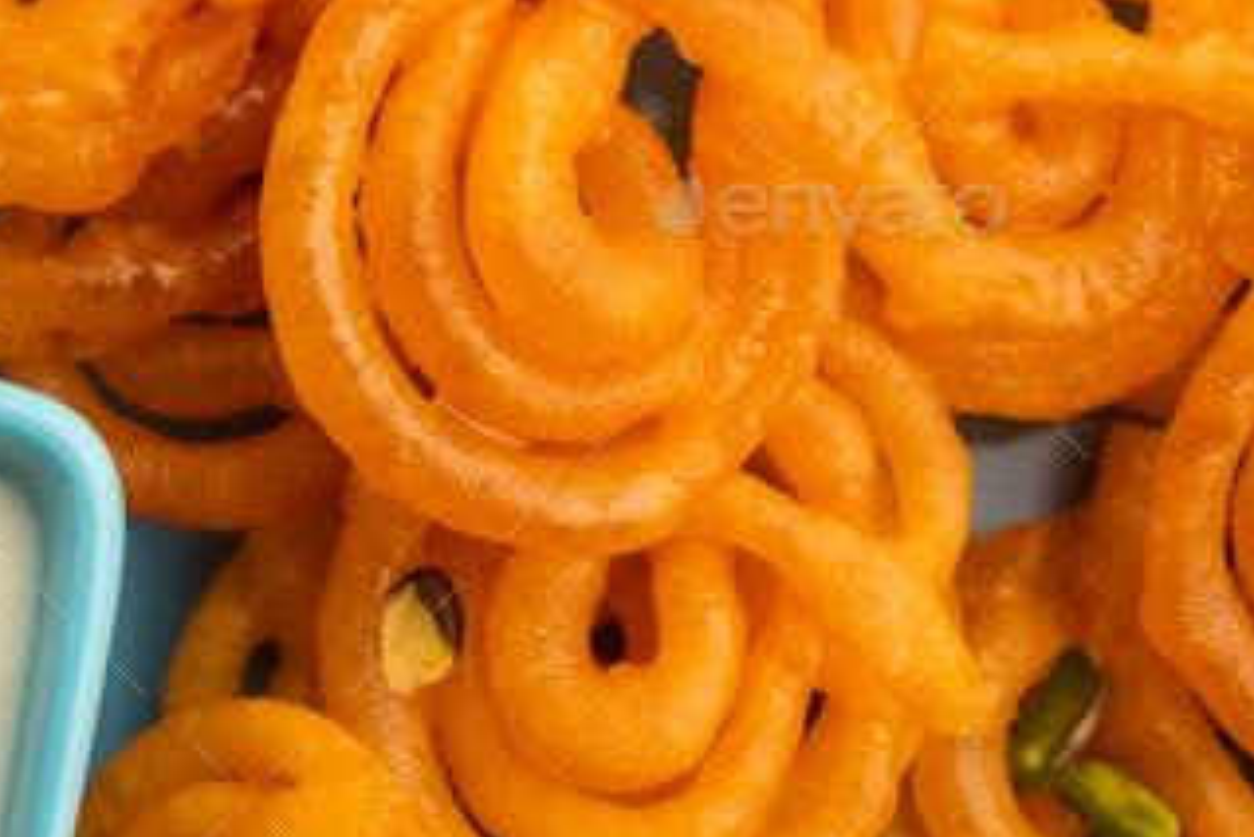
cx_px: 228
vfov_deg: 12.4
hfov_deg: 18.2
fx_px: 3868
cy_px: 393
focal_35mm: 111
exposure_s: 1/125
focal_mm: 60
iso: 100
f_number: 8
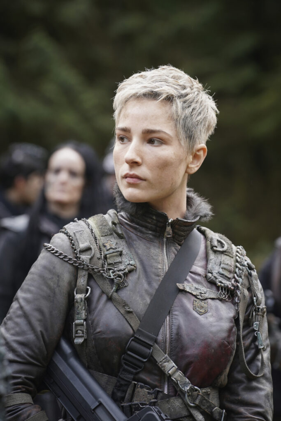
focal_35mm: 200
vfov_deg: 10.3
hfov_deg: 6.9
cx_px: 140
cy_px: 210
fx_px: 2341
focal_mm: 200
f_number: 6.3
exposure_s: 1/160
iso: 640
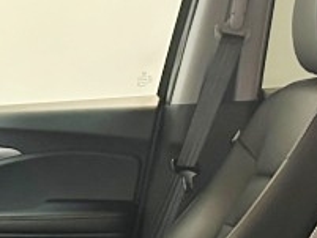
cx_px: -88
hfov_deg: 15.4
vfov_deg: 11.9
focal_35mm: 122
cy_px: 290
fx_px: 1118
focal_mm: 6.86
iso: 800
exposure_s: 1/40
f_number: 1.78
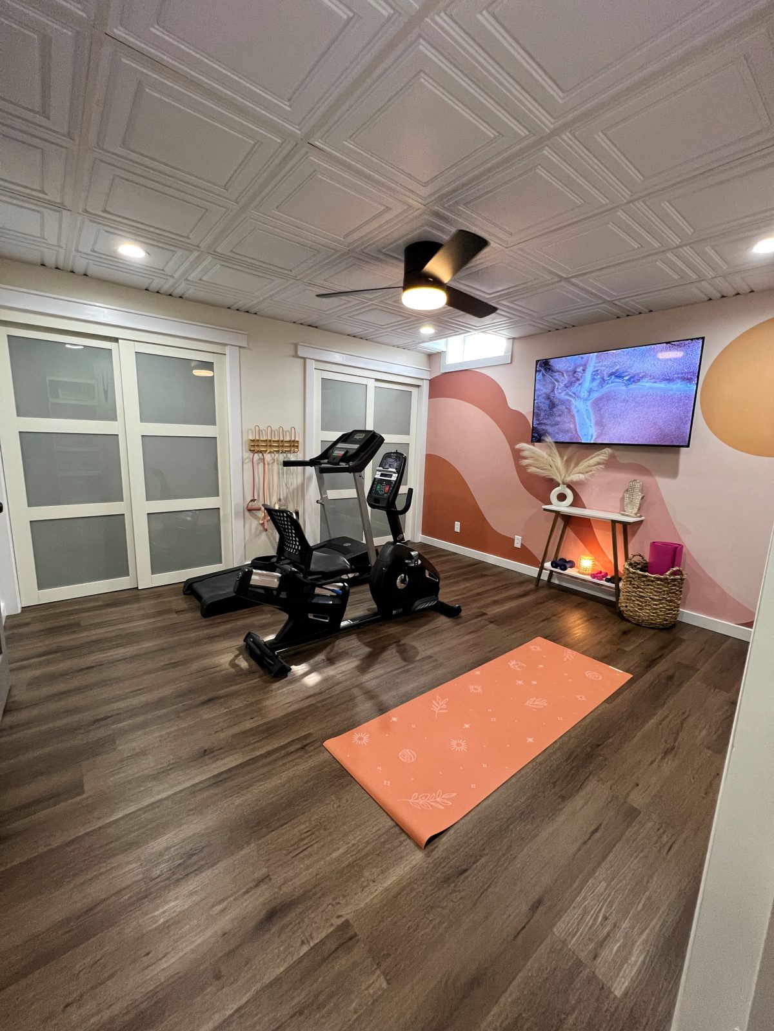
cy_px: 516
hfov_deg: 89.9
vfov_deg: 106.2
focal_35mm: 13
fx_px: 388
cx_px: 387
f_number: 1.8
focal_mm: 1.57
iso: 250
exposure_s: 1/60
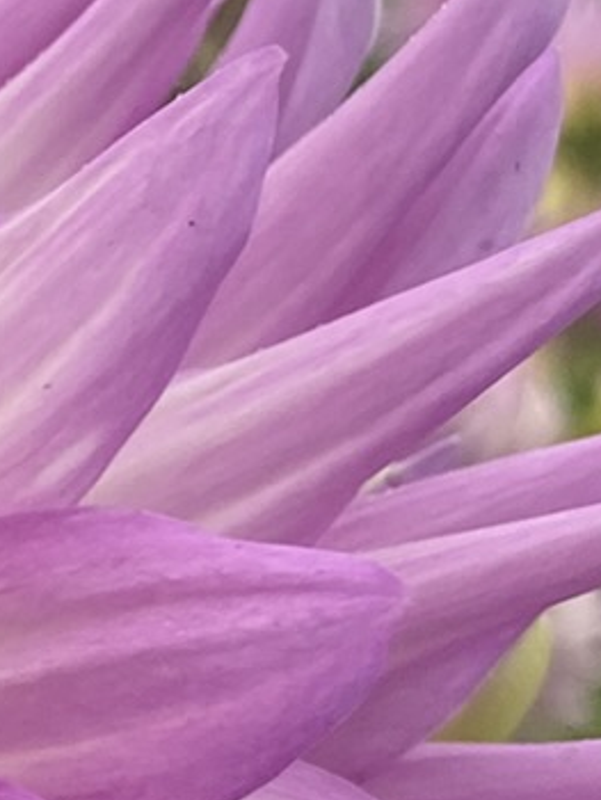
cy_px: 741
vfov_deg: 12.9
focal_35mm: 152
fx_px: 3514
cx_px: -672
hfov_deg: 9.1
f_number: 1.8
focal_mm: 4.25
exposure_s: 1/121
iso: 125
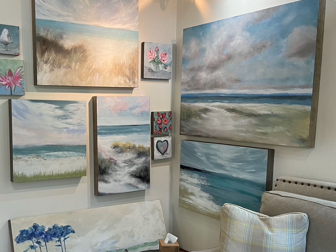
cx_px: 103
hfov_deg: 44.9
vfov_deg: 35.0
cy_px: 156
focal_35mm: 41
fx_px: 398
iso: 80
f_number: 1.6
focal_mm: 5.1
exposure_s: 1/60
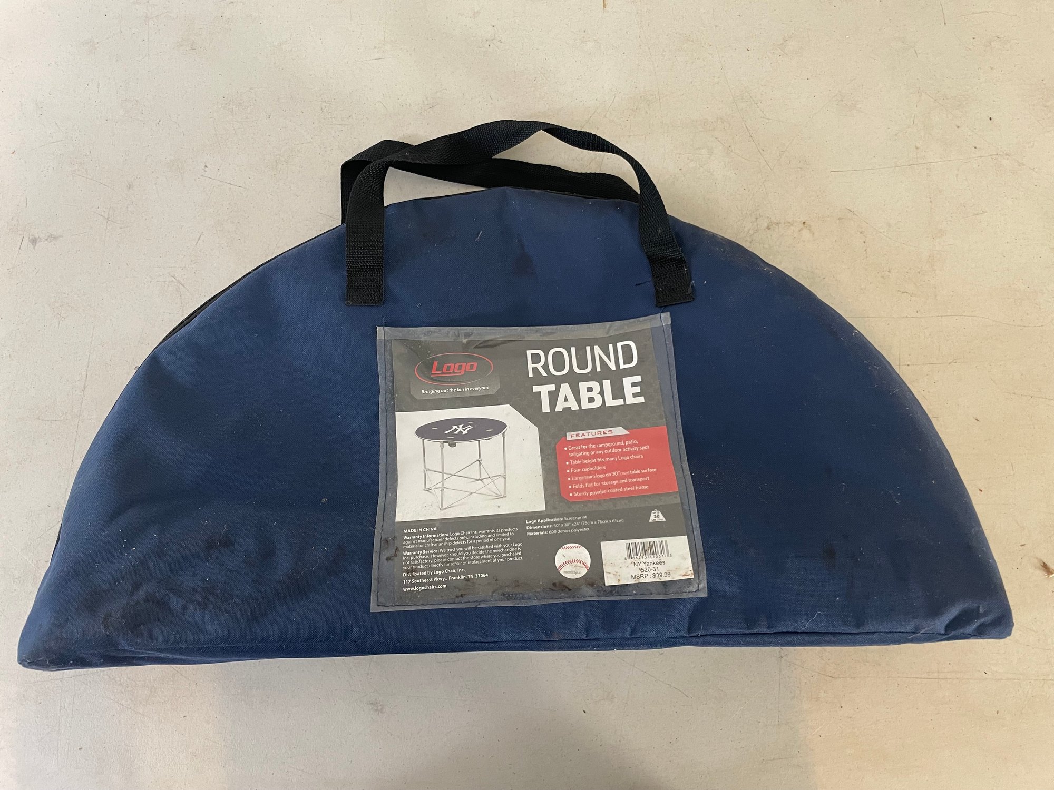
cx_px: 527
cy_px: 395
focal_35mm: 26
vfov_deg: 53.1
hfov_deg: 67.3
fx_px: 792
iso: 320
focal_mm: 4.2
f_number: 1.6
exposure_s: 1/60
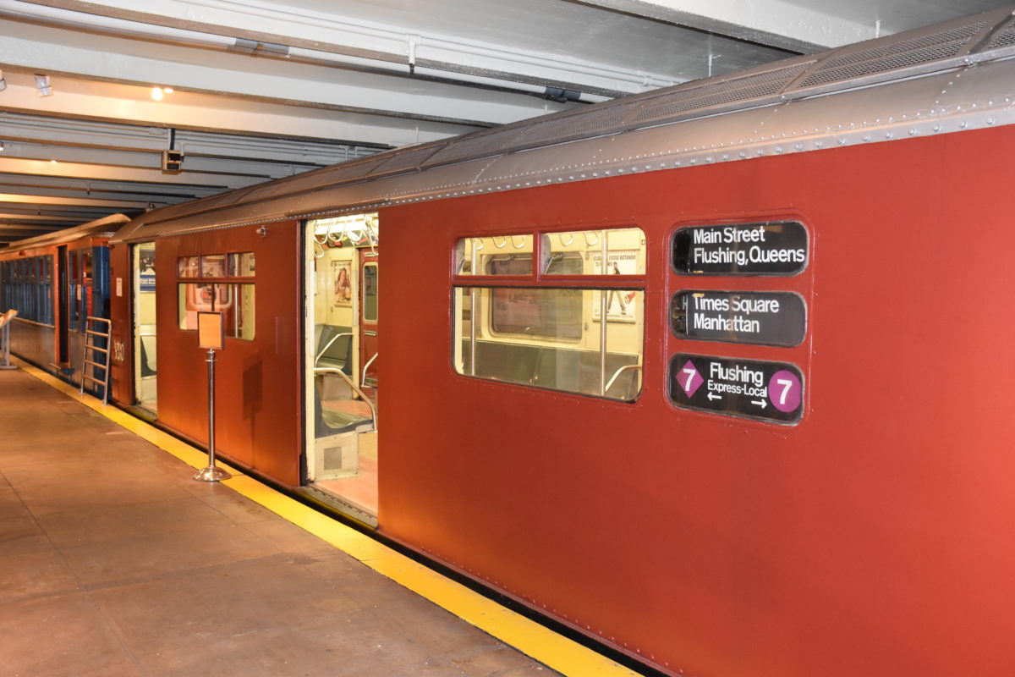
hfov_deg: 57.2
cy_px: 338
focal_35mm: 33
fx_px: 930
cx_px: 508
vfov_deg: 40.0
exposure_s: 1/60
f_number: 3.5
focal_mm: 22
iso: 2000
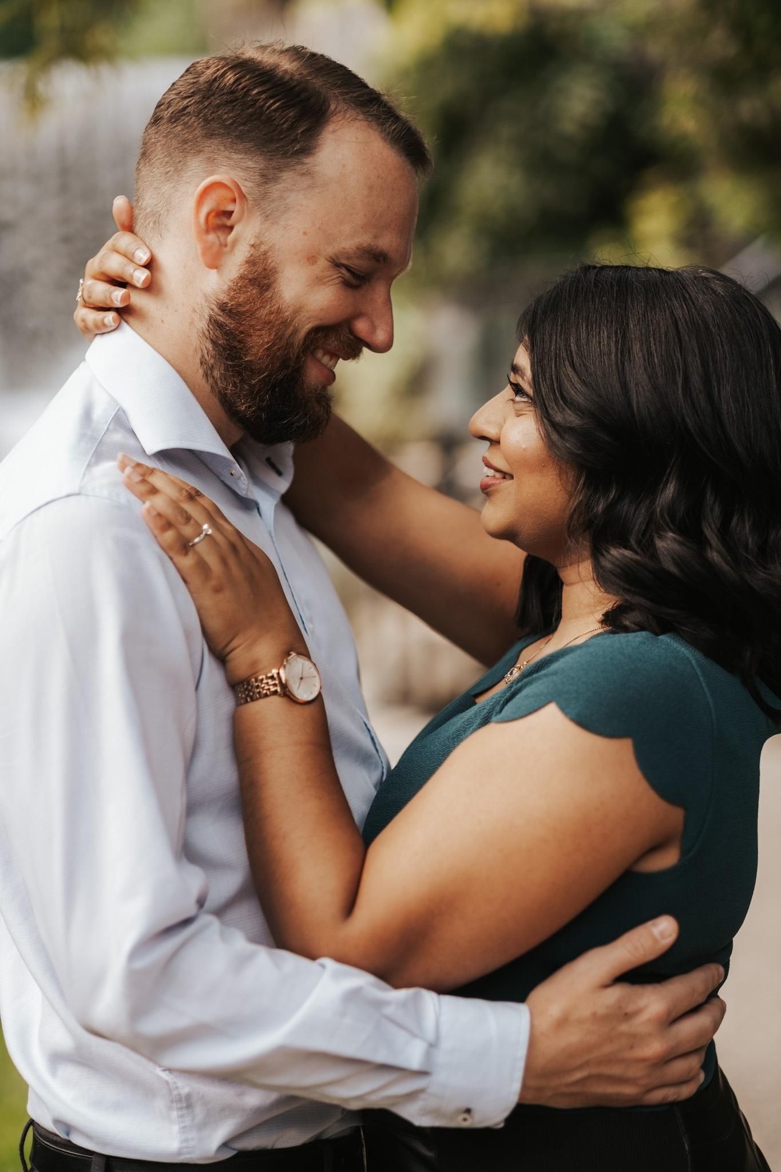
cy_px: 586
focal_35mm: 84
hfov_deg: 16.3
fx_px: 2734
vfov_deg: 24.2
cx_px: 390
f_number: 1.6
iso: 400
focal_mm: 56
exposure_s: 1/1000
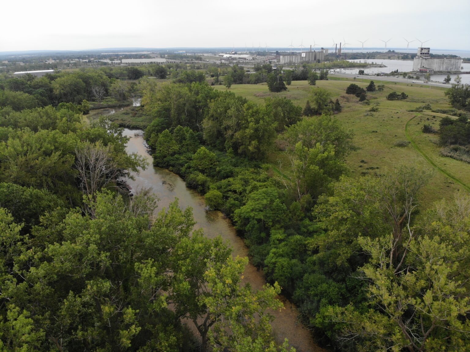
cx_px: 235
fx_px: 326
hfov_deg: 71.6
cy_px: 176
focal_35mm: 24
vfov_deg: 56.8
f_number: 2.8
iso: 100
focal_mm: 4.5
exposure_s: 1/555
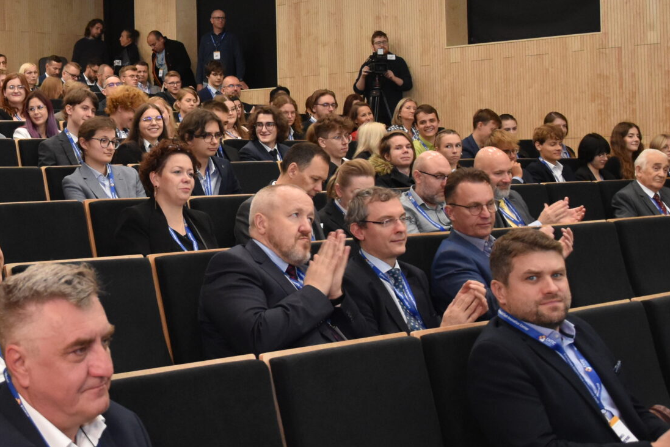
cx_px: 77
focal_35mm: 63
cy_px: 154
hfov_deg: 30.6
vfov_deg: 21.5
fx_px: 1173
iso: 1600
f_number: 3.5
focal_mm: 18
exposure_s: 1/60
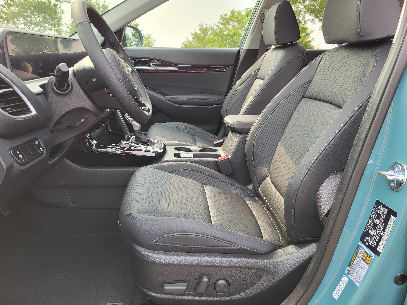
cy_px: 152
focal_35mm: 26
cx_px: 204
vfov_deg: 53.1
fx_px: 306
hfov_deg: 67.3
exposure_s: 1/133
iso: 40
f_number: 1.8
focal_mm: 5.4
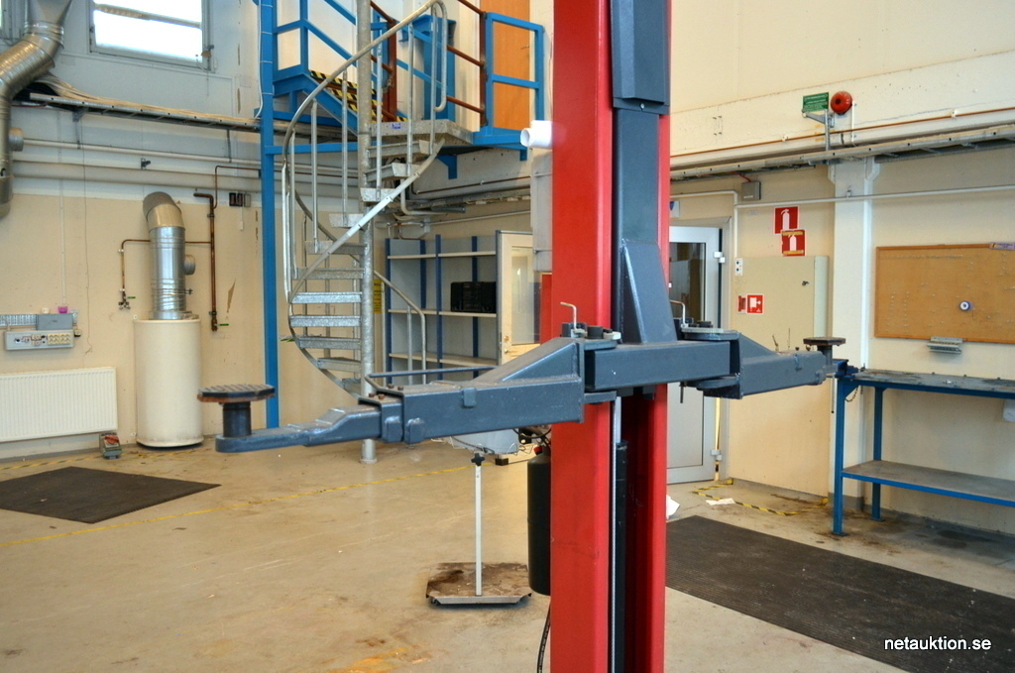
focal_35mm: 30
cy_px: 336
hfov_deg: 62.0
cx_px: 508
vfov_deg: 43.5
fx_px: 844
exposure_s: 1/40
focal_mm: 20
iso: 800
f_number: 3.8
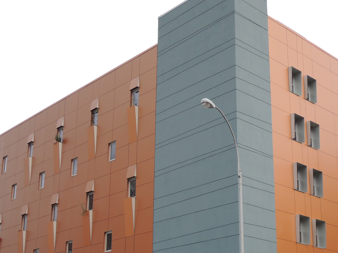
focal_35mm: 59
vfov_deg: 24.5
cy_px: 195
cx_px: 181
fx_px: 576
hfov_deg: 32.7
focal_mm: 5.5
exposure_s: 1/640
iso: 100
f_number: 3
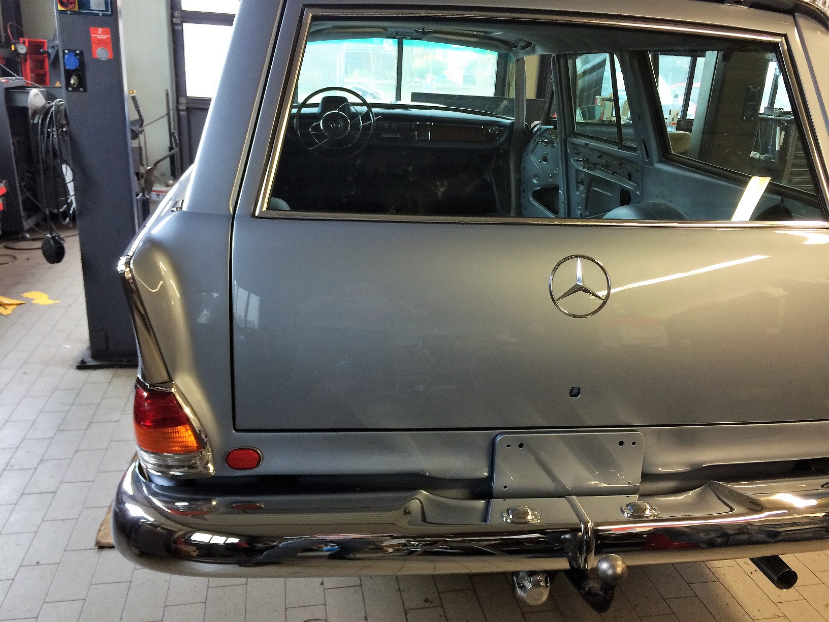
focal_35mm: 29
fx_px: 695
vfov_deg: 48.2
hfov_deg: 61.7
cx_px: 414
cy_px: 311
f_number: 2.2
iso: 125
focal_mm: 4.15
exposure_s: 1/33
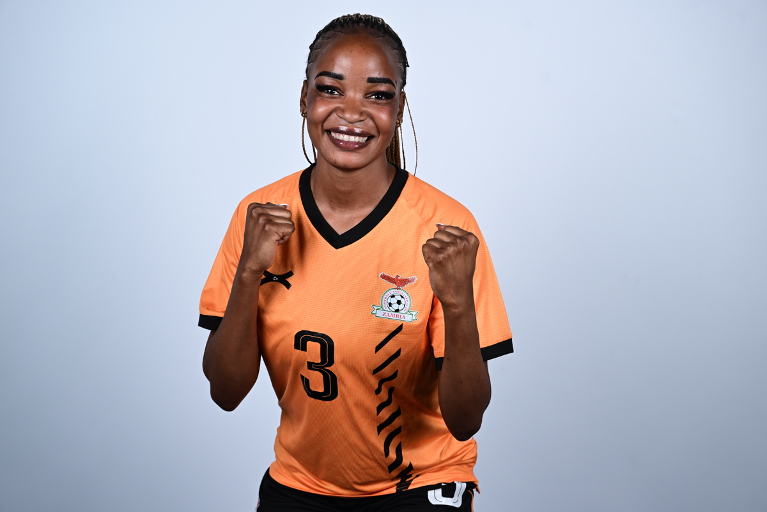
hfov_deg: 32.9
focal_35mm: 61
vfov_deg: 22.3
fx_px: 1300
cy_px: 256
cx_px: 384
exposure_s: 1/125
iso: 250
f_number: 5.6
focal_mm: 61
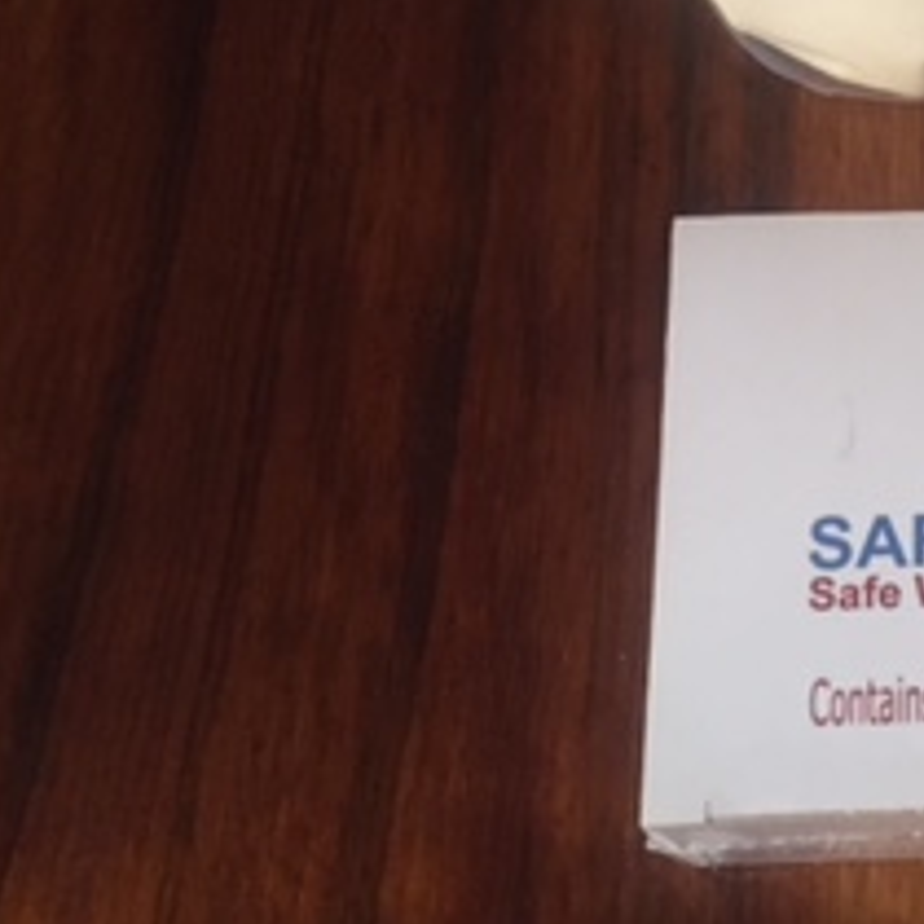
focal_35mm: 78
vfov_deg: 21.0
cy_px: -114
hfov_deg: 20.9
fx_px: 2356
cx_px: 1078
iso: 50
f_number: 2.2
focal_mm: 4.15
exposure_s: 1/30
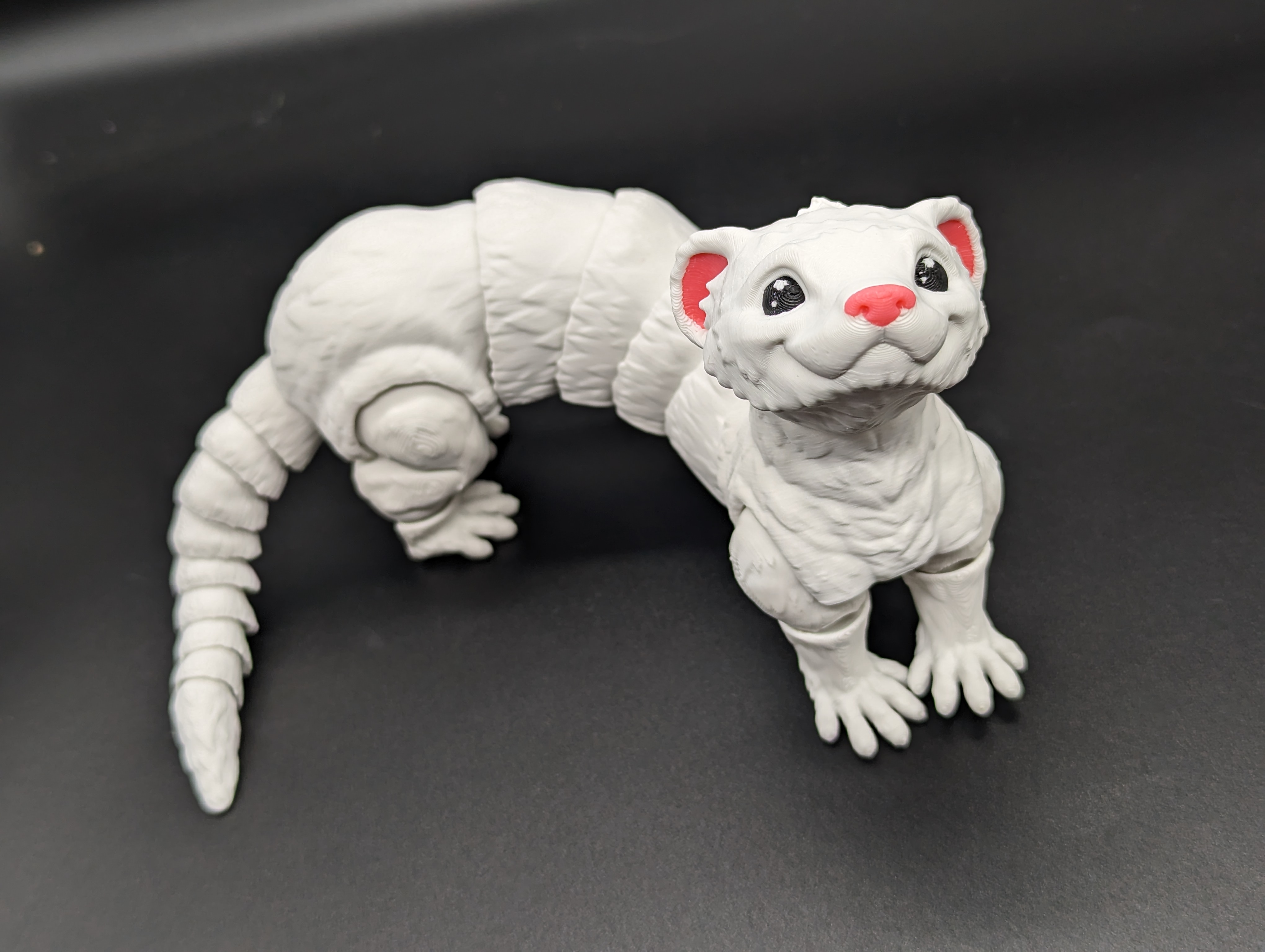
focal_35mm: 48
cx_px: 632
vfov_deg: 30.3
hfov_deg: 39.6
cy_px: 476
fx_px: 1757
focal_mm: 6.81
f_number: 1.85
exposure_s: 1/190
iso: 63
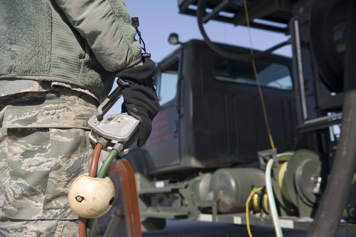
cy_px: 118
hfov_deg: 50.7
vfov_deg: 35.0
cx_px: 178
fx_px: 376
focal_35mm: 38
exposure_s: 1/800
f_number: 5
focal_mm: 38
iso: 320
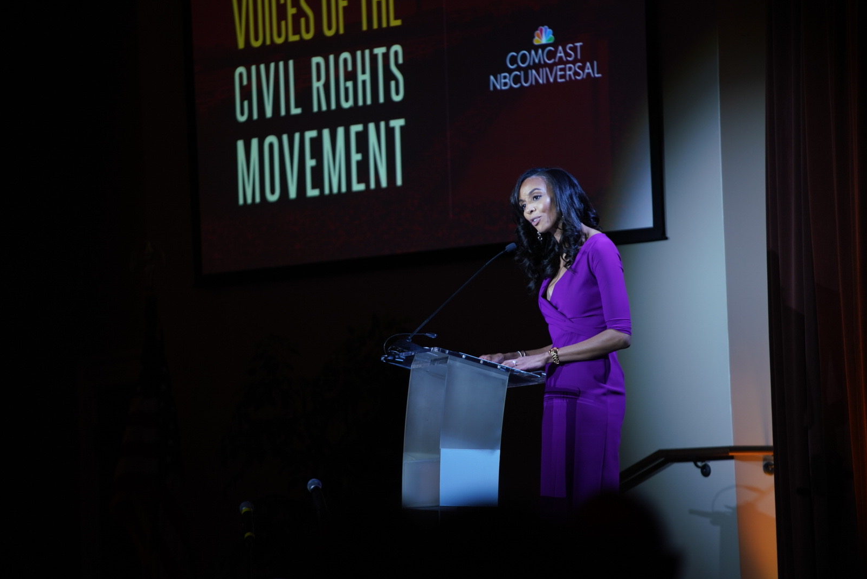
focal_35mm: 192
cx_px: 432
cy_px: 291
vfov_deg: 7.2
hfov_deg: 10.7
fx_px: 4626
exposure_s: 1/160
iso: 500
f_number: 2.8
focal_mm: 191
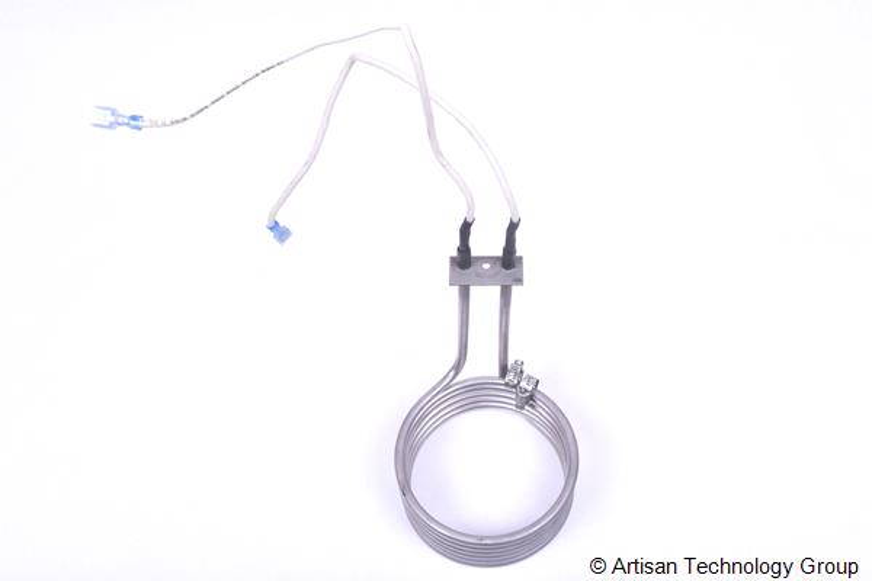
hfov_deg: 57.2
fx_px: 799
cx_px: 436
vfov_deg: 40.0
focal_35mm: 33
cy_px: 290
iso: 200
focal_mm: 22
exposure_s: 1/200
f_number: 11
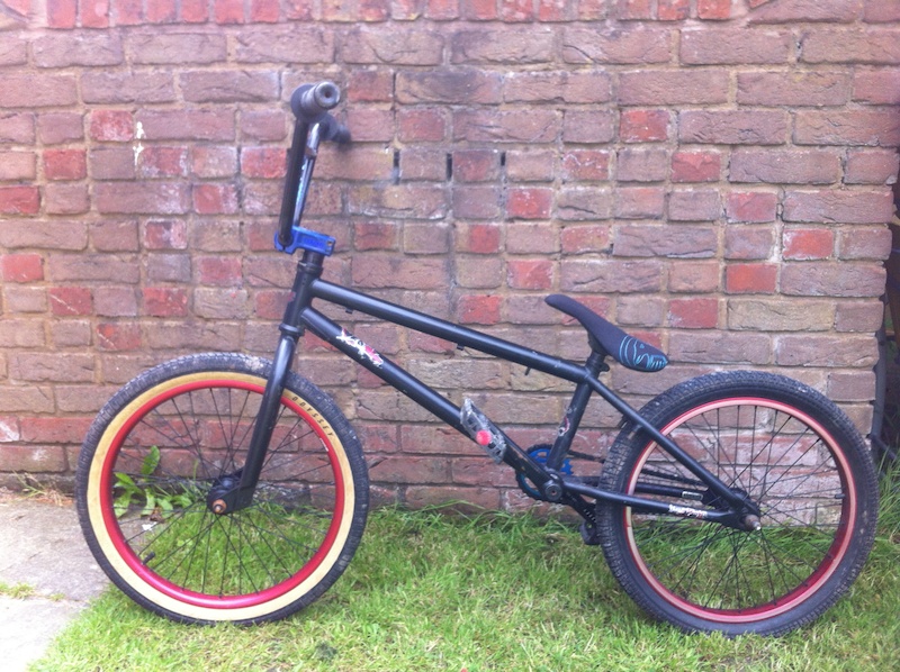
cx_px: 450
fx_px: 909
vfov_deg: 40.6
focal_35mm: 35
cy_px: 336
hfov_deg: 52.7
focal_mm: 3.85
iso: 80
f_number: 2.8
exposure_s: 1/144
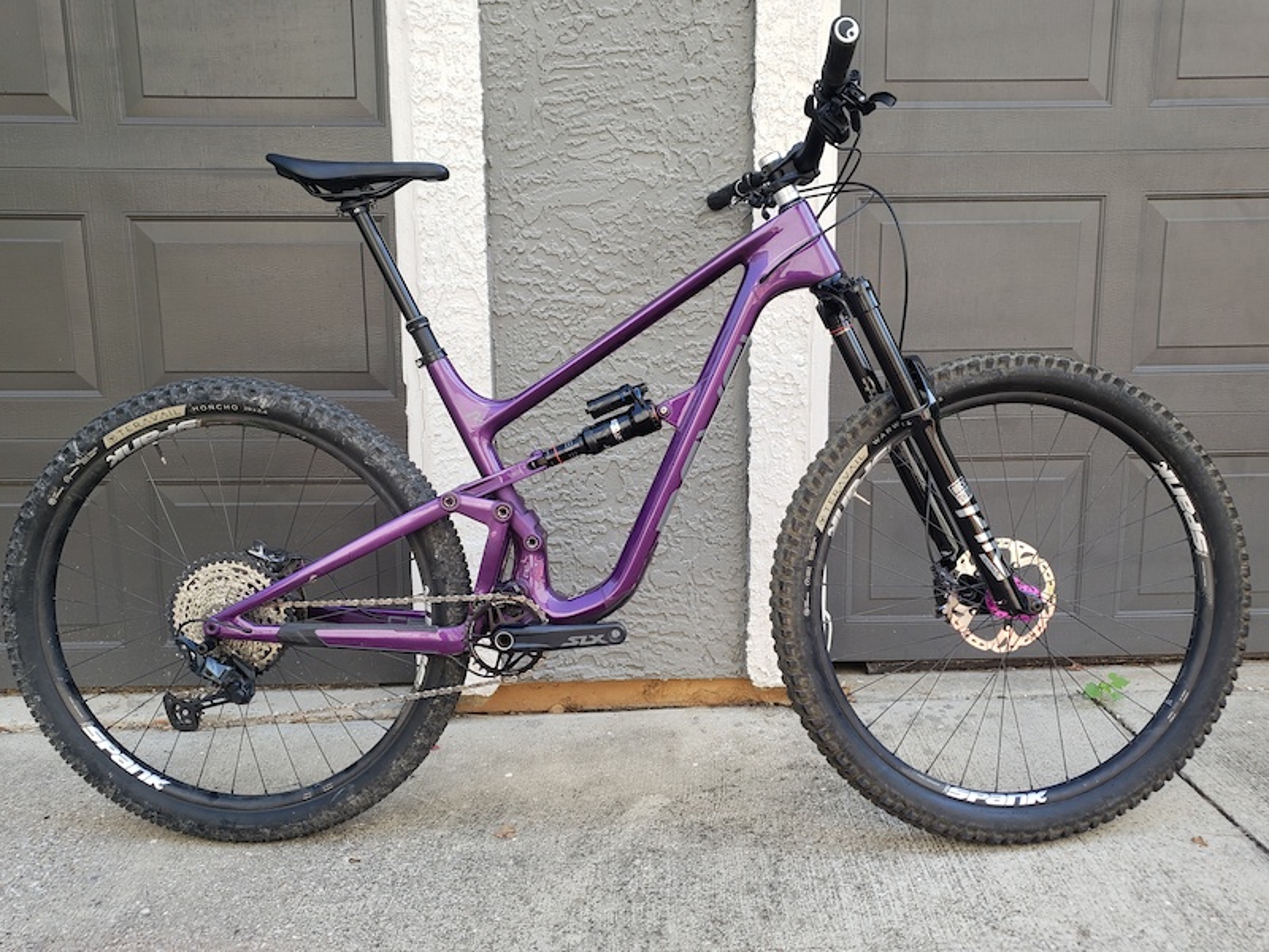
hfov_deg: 67.3
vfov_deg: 53.1
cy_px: 476
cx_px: 634
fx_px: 953
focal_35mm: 26
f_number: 2.4
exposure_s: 1/298
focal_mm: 4.3
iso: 50
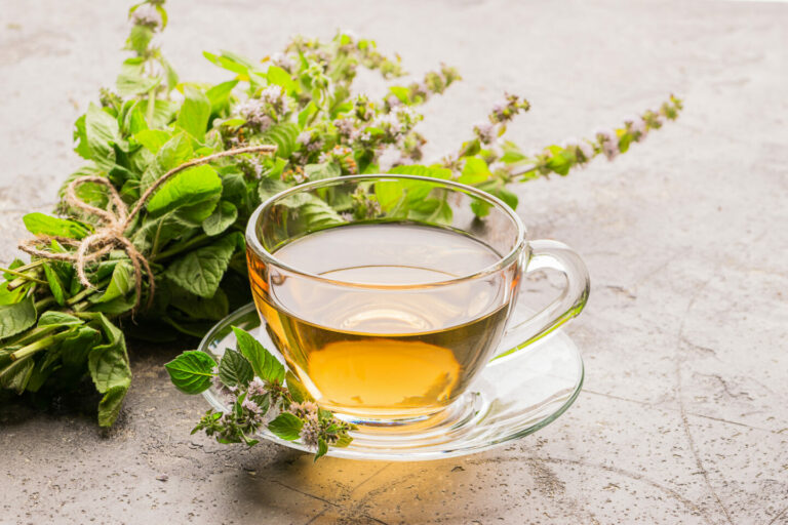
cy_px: 262
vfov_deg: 10.8
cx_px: 394
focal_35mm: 128
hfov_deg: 16.1
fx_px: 2791
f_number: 11
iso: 100
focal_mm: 85
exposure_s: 1/100
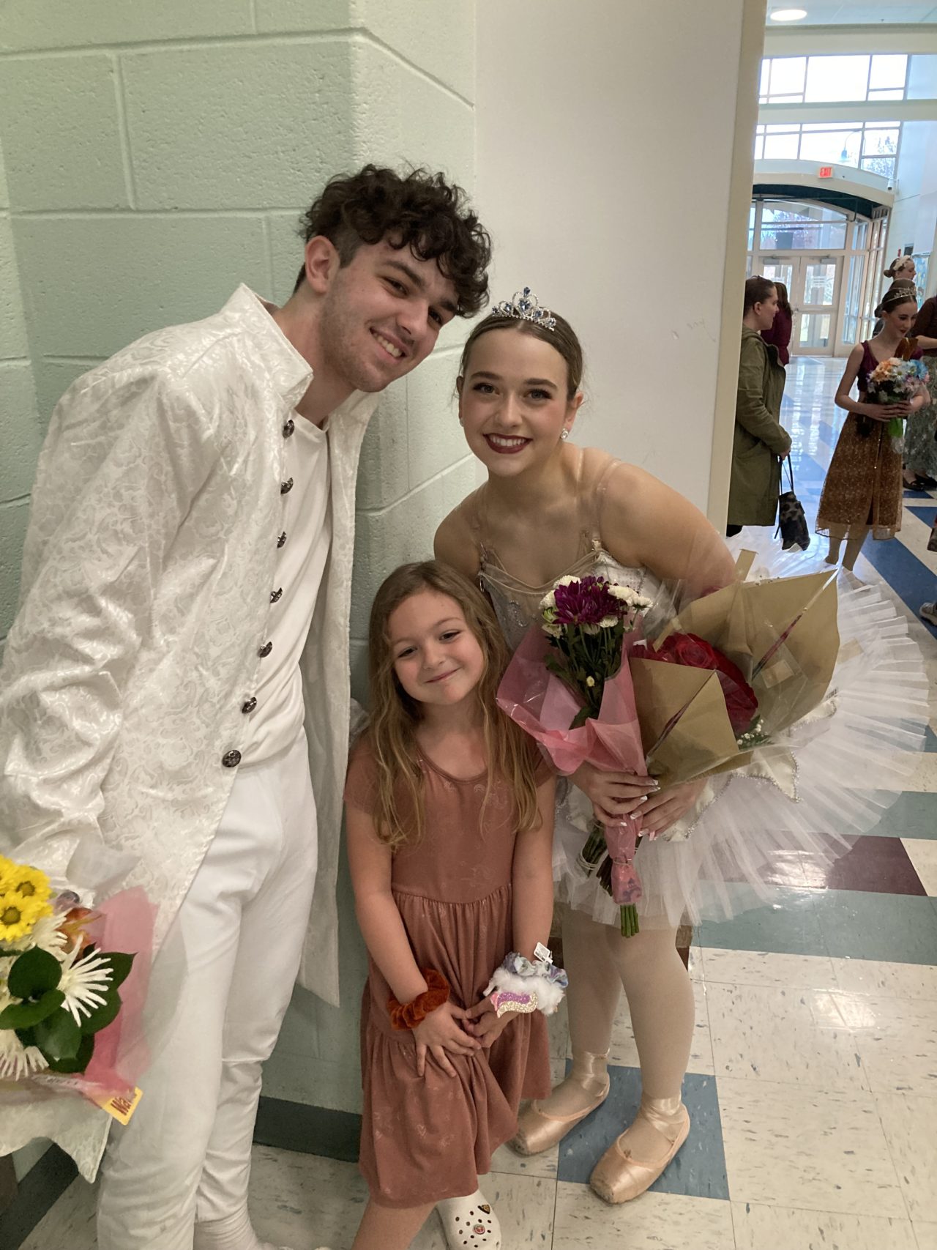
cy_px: 625
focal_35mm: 28
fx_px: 1011
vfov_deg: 63.4
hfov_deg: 49.7
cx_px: 468
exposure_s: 1/60
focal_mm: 3.99
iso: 320
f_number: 1.8
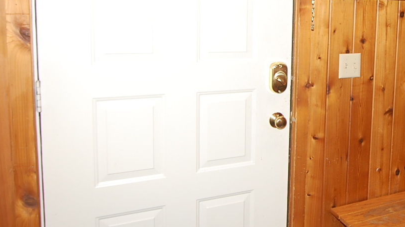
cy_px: 60
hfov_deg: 47.1
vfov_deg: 30.0
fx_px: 419
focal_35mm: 39
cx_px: 355
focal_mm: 14
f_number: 4
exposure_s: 1/60
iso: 400
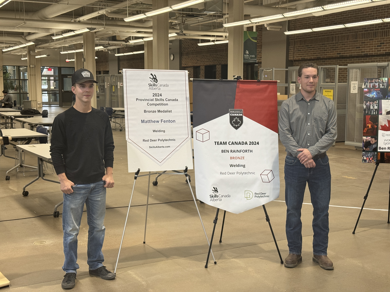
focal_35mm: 48
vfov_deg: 30.3
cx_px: 195
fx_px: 541
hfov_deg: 39.7
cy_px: 146
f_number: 1.78
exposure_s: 1/60
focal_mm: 6.76
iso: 160
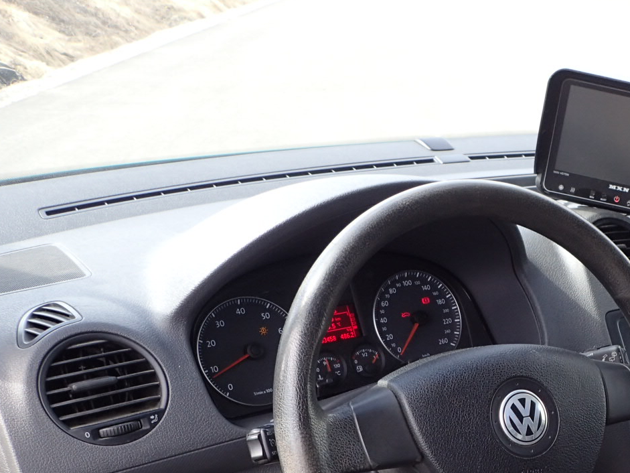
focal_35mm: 51
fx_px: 928
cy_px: 435
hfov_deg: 35.6
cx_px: 548
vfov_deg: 27.4
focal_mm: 4.5
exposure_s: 1/125
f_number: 2.8
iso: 100
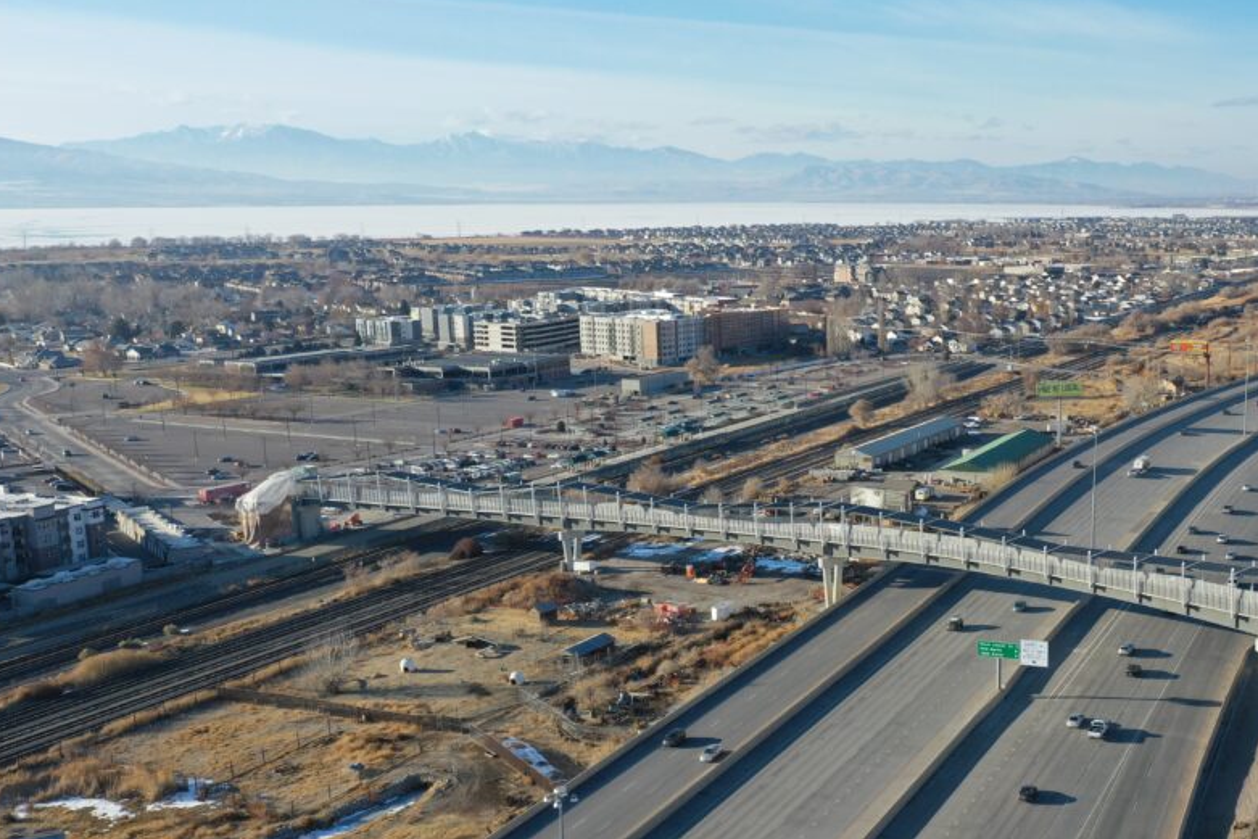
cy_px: 506
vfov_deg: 31.1
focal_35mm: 43
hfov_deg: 43.9
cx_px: 949
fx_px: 1503
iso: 100
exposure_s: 1/400
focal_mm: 10.26
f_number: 5.6
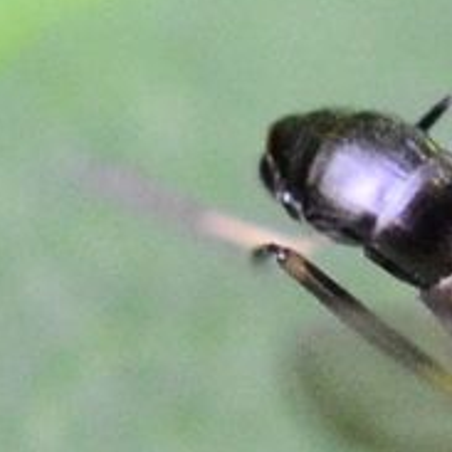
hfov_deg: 6.9
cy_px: 356
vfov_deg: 7.0
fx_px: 3708
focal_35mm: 251
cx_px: 603
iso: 1600
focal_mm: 60
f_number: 5.6
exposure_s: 1/90
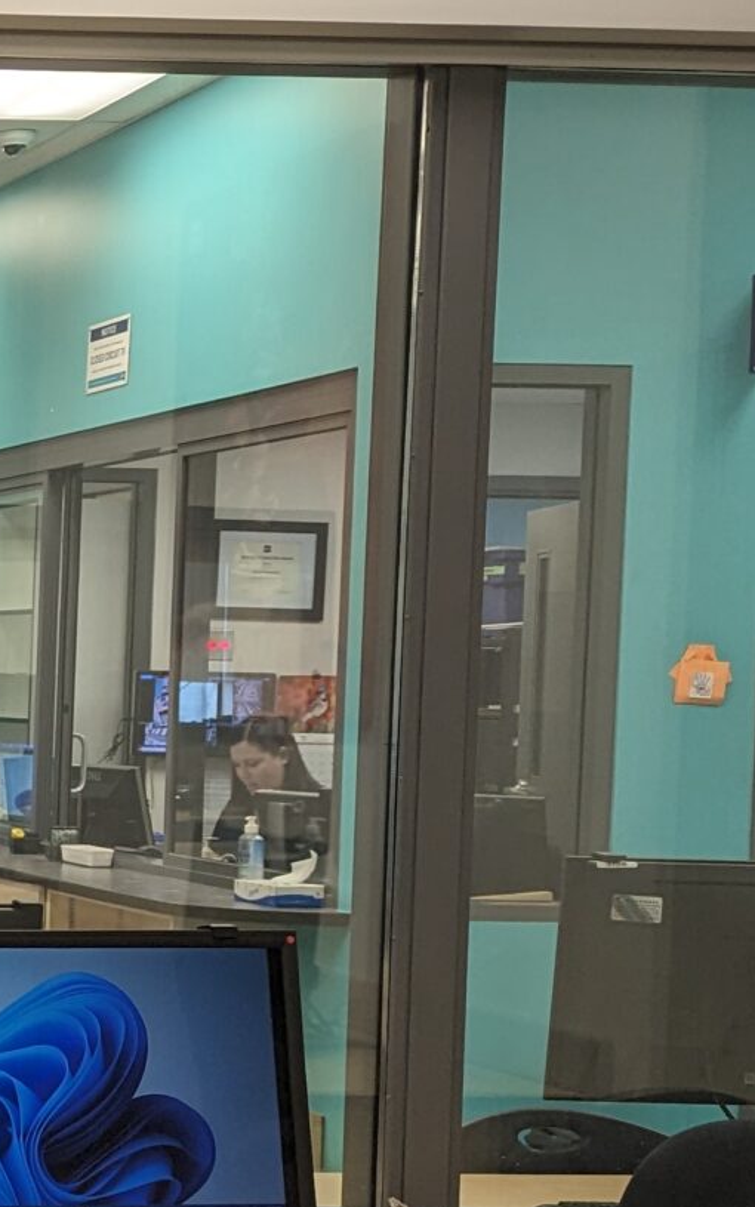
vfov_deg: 25.7
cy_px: 761
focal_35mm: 80
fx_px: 2631
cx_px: -829
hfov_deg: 13.6
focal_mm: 6.81
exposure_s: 1/40
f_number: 1.85
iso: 60
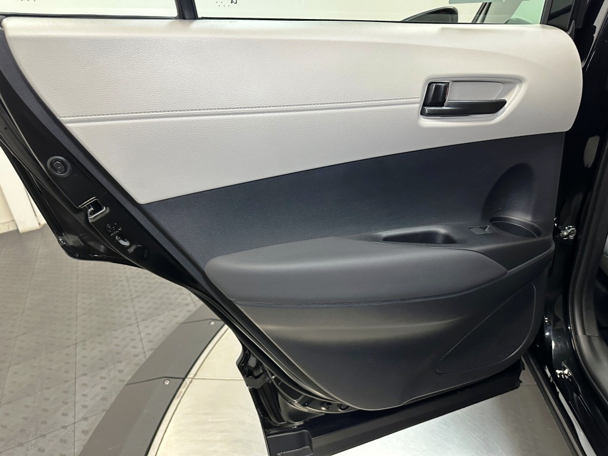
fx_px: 422
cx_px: 304
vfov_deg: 56.8
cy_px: 228
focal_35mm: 24
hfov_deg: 71.6
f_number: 1.78
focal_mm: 6.86
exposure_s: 1/60
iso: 500
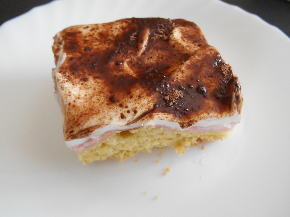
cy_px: 108
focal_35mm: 26
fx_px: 218
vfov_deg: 53.1
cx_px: 145
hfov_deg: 67.3
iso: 200
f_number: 3.4
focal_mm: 4.7
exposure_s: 1/30
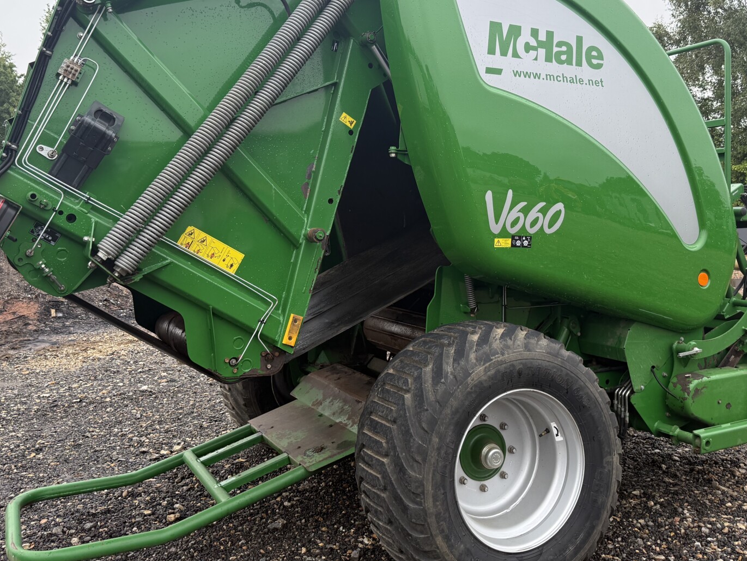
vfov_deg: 40.4
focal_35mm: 35
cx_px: 371
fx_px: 755
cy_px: 208
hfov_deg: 52.6
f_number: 1.78
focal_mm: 6.76
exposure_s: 1/470
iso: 100
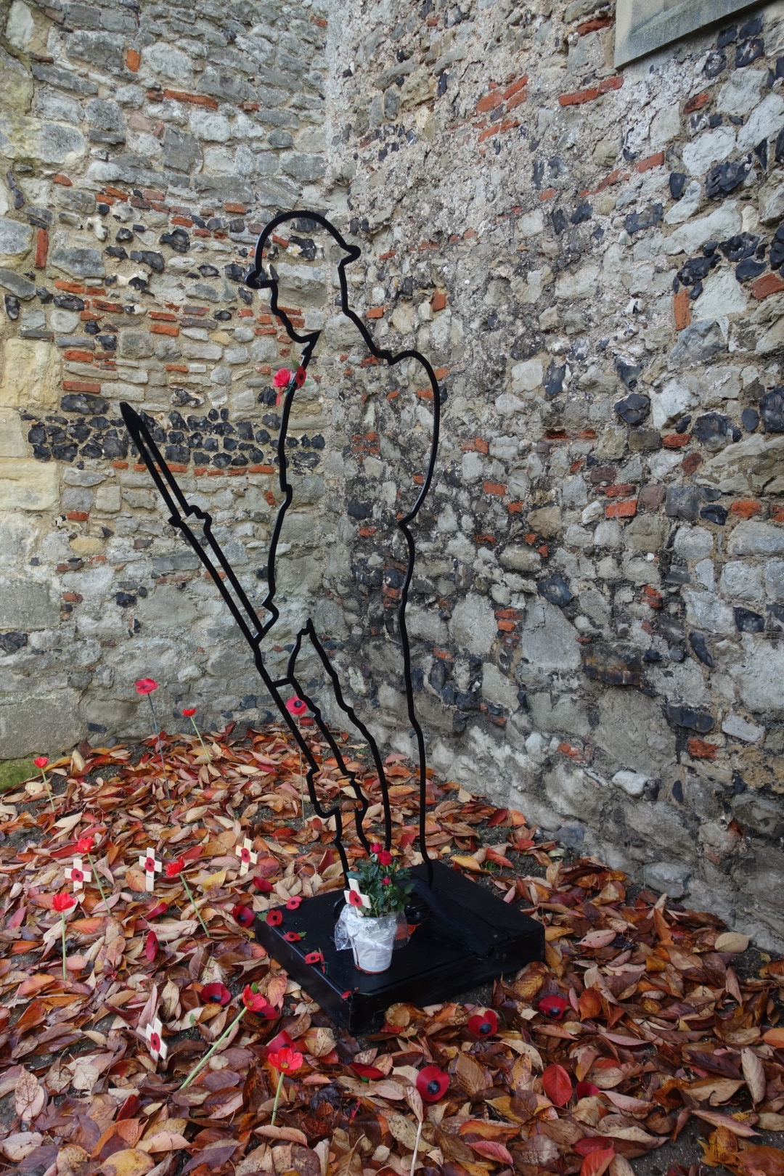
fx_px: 915
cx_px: 392
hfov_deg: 46.4
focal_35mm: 28
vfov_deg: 65.5
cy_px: 588
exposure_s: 1/100
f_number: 3.5
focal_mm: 10.4
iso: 125
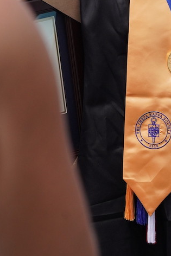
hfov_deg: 4.2
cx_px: 208
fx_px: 2321
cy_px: -23
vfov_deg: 6.3
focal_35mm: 326
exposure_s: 1/2500
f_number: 5
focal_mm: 76
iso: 320
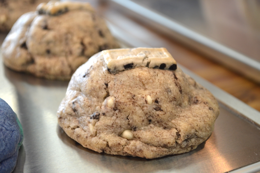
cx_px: 130
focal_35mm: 72
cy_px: 86
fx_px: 520
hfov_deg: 28.1
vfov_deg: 18.9
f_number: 5.6
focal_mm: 48
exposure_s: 1/100
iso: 400
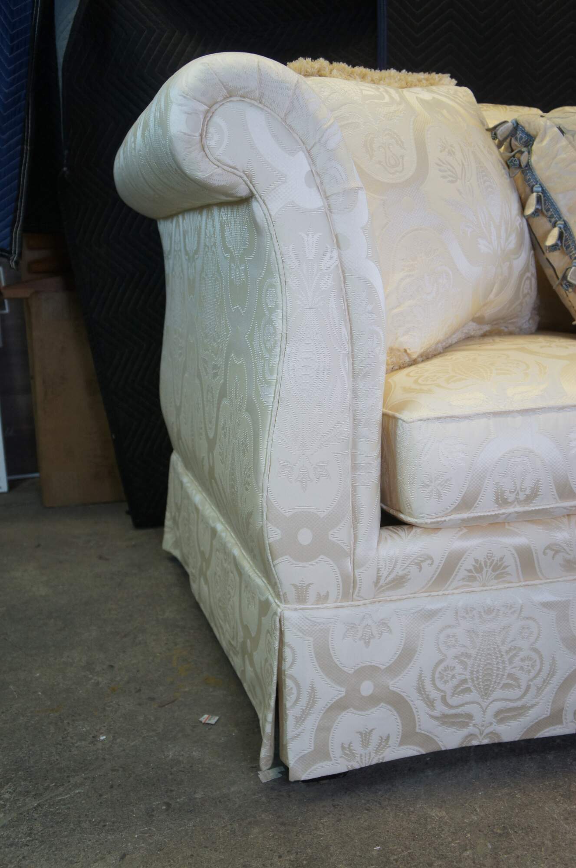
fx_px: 867
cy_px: 434
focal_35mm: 36
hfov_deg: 36.8
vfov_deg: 53.2
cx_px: 288
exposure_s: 1/160
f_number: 4
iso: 1000
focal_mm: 24
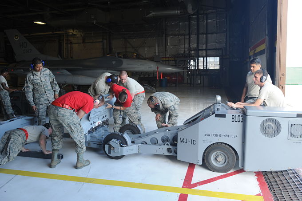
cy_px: 100
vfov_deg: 42.3
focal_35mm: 31
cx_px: 151
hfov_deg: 60.3
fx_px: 260
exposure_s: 1/100
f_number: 5
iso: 320
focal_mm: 31
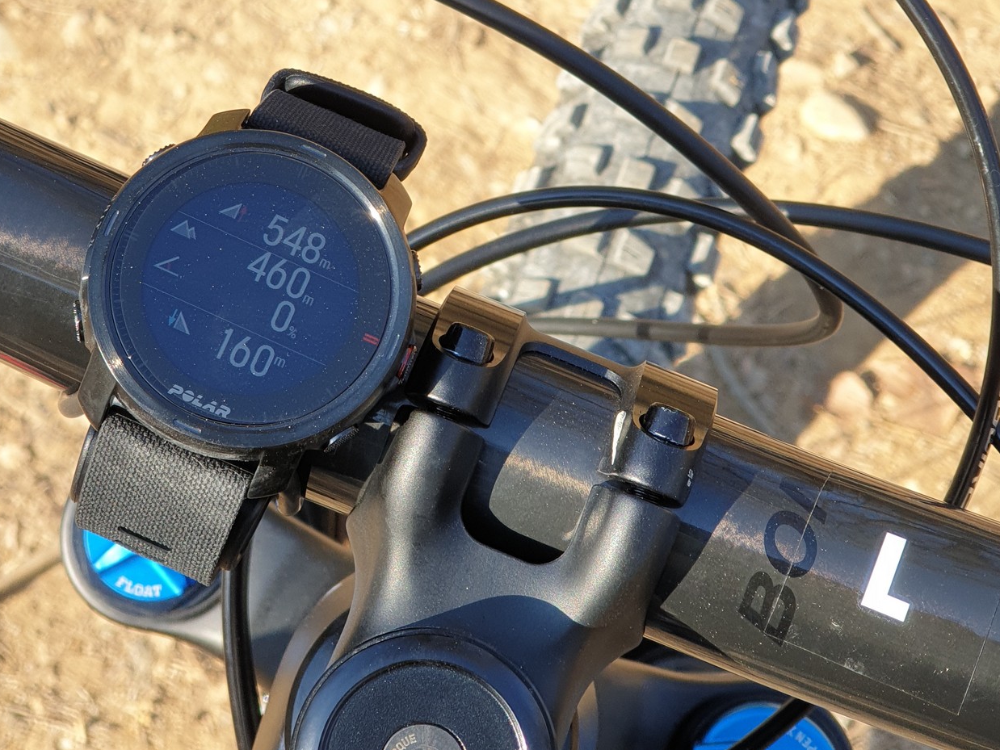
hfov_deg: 30.6
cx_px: 403
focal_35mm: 63
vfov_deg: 23.3
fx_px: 1820
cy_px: 415
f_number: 2.4
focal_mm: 6
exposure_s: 1/172
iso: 100
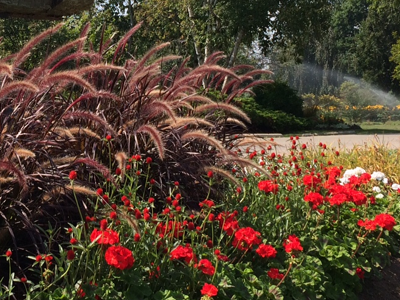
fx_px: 832
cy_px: 96
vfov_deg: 20.4
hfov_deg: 26.5
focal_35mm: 72
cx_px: 73
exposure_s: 1/1368
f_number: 2.2
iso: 32
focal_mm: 4.15
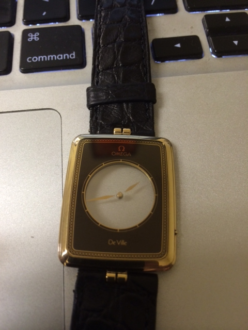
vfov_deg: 60.0
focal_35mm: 30
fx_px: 287
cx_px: 124
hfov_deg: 46.8
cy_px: 165
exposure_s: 1/33
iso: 160
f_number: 2.2
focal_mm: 4.12
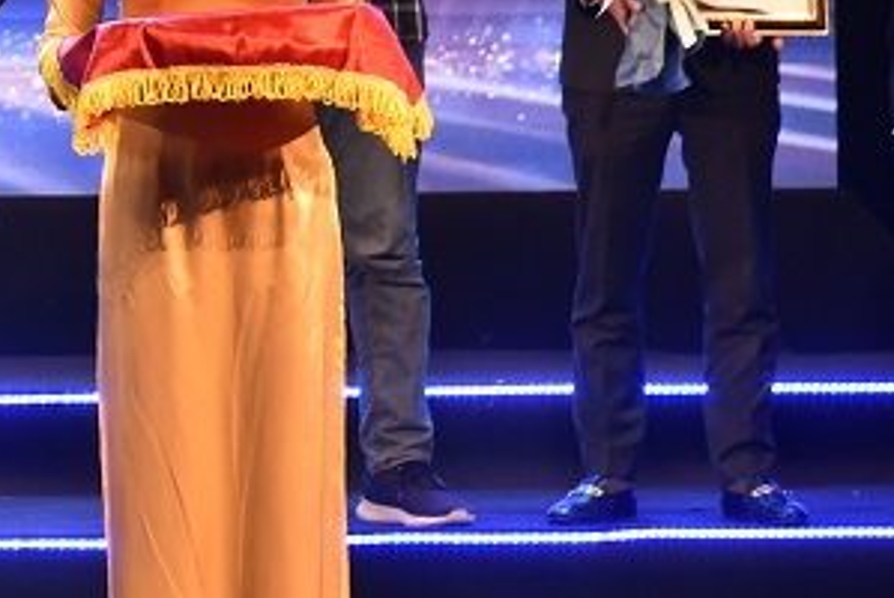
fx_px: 8725
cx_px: -595
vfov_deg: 3.9
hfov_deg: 5.8
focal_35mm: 351
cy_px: -211
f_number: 4.5
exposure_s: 1/160
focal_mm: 105
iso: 1000
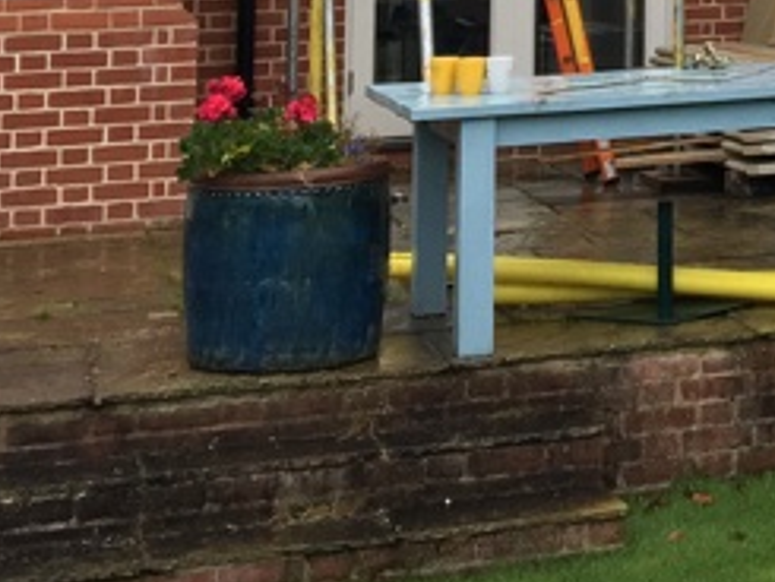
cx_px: 1215
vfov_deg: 11.3
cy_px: -487
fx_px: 2710
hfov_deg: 14.9
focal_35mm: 121
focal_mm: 4.15
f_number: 2.2
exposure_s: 1/100
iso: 25
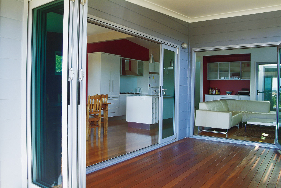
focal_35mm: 30
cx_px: 140
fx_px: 234
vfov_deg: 43.7
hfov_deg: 61.9
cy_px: 94
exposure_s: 1/10
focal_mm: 20
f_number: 8
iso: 400
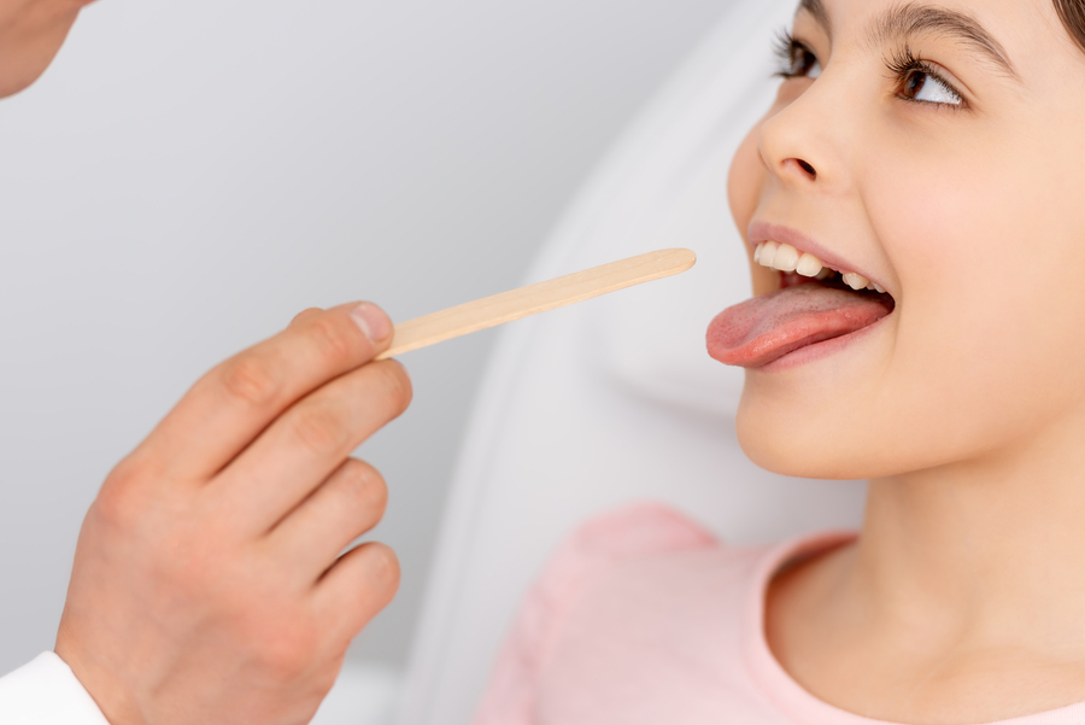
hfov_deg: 9.3
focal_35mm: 222
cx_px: 507
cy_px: 364
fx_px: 6694
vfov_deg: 6.2
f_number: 3.5
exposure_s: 1/200
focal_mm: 200
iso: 100
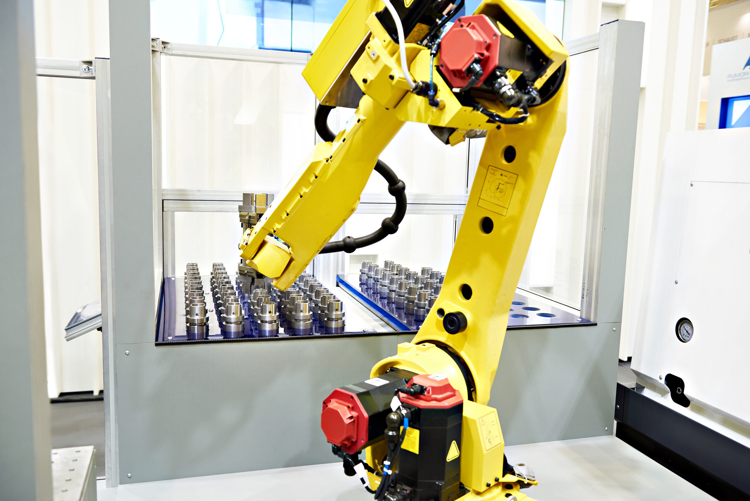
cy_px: 250
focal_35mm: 32
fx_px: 667
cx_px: 375
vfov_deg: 41.2
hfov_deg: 58.7
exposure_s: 1/40
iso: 400
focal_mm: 32
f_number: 4
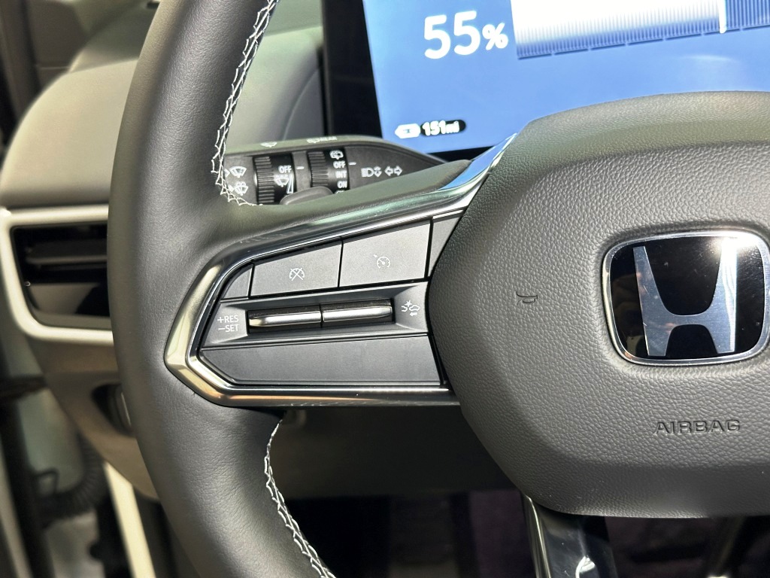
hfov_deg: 39.7
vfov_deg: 30.3
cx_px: 385
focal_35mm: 48
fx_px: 1068
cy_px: 289
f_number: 1.78
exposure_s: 1/40
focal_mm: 6.86
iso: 400
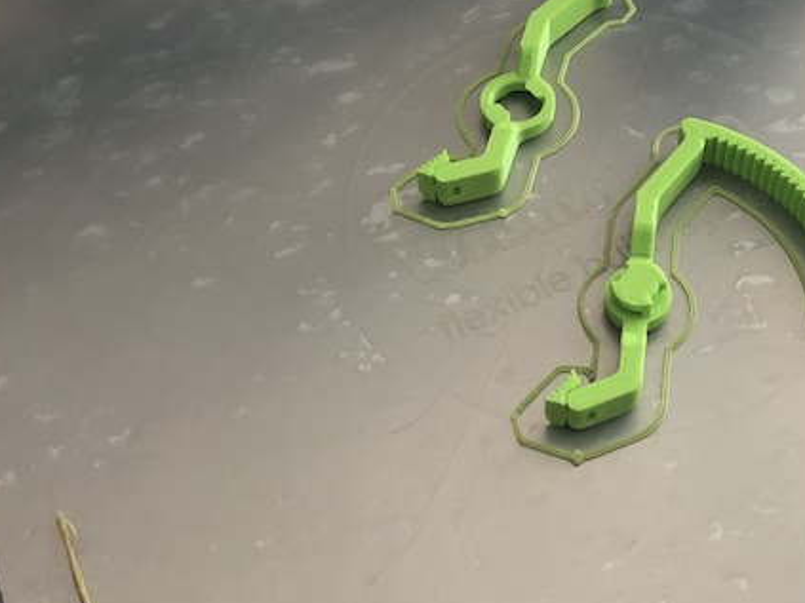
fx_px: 1232
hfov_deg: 35.7
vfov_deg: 27.4
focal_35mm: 53
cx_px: 556
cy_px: 213
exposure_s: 1/15
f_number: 1.8
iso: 64
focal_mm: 3.99
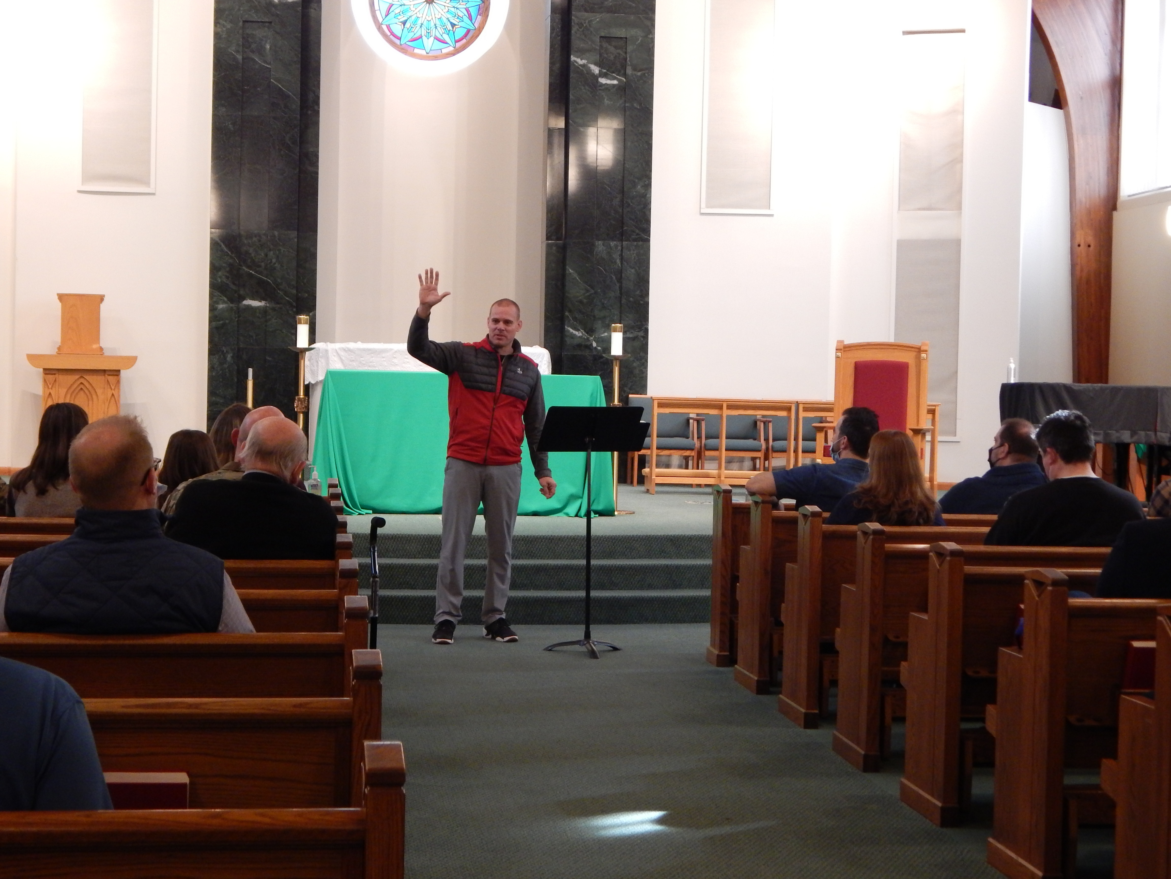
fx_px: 2064
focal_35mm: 61
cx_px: 586
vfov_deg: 24.0
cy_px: 440
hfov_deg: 31.7
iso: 400
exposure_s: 1/25
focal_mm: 10.9
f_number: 4
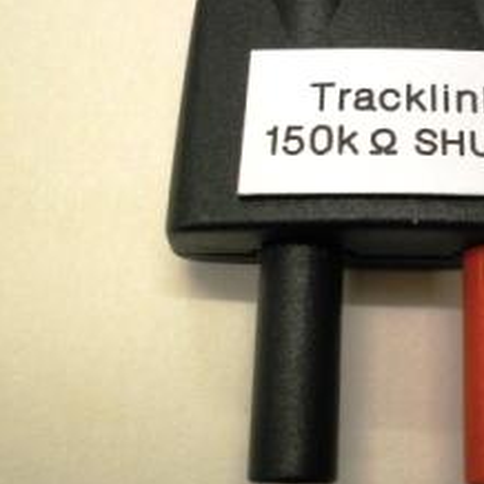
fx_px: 917
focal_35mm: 58
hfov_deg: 28.9
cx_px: 386
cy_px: 155
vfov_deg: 29.3
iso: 160
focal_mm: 5.8
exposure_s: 1/20
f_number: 3.5
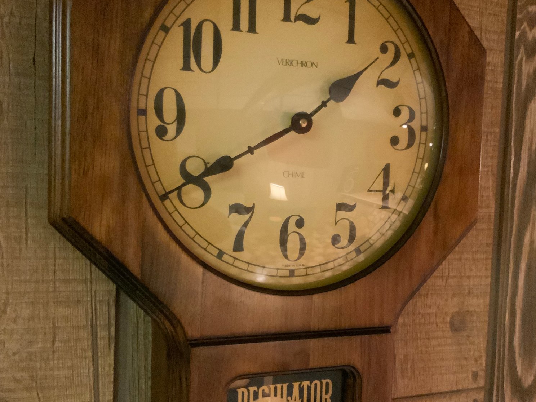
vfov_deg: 36.8
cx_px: 270
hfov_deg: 47.9
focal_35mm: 39
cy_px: 221
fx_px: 604
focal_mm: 3
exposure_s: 1/30
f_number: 1.8
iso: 500
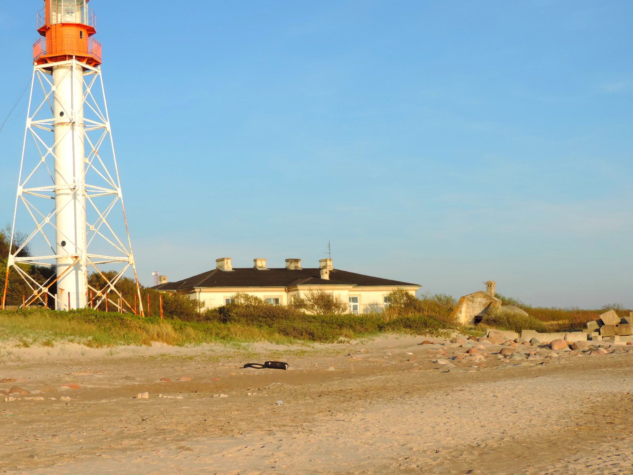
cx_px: 316
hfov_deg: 32.2
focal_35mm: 60
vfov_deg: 24.4
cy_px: 238
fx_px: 1097
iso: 80
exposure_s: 1/640
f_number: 3.7
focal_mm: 10.7
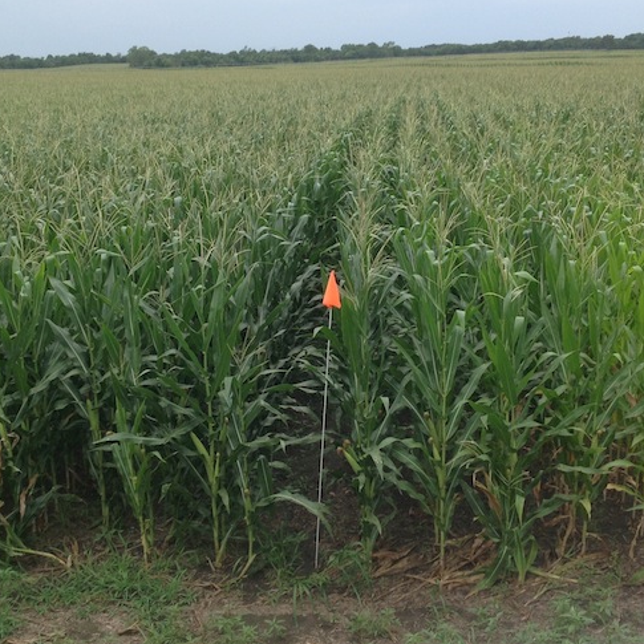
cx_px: 315
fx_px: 1073
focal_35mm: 51
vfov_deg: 33.4
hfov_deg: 33.4
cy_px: 317
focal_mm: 4.28
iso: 50
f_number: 2.4
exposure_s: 1/703
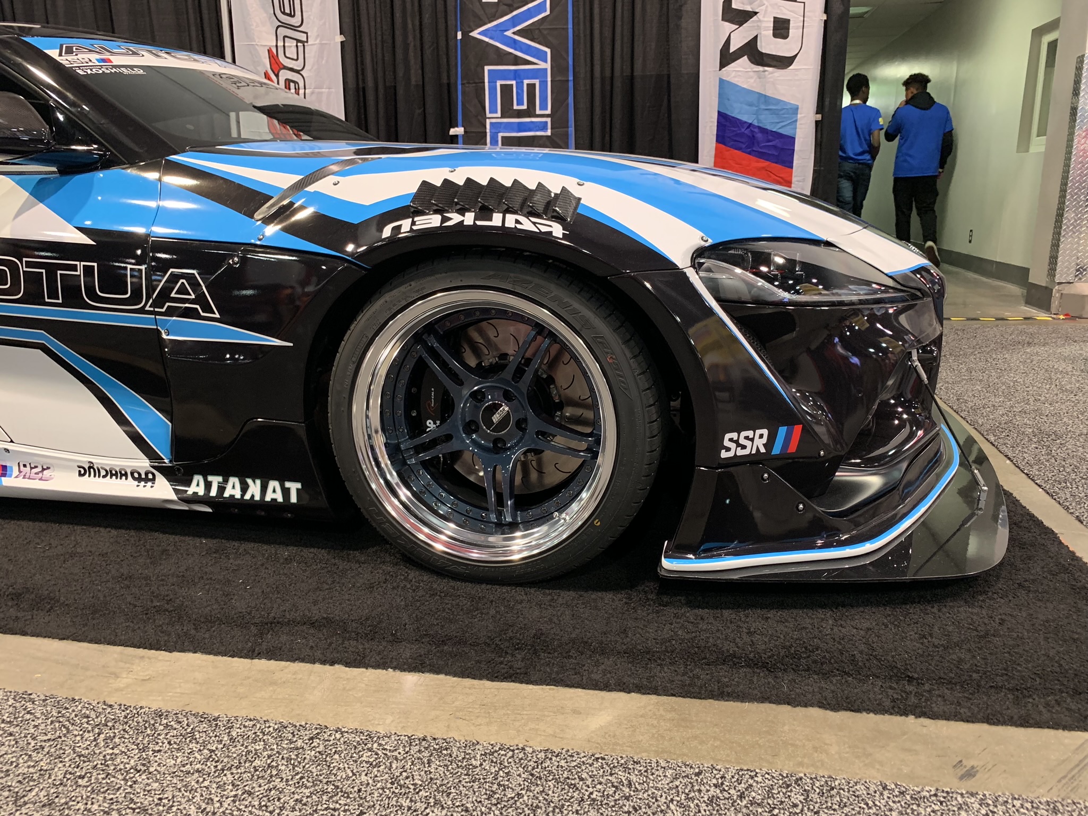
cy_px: 408
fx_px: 817
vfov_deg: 53.1
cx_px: 544
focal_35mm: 26
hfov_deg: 67.3
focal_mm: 4.25
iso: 400
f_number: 1.8
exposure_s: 1/60
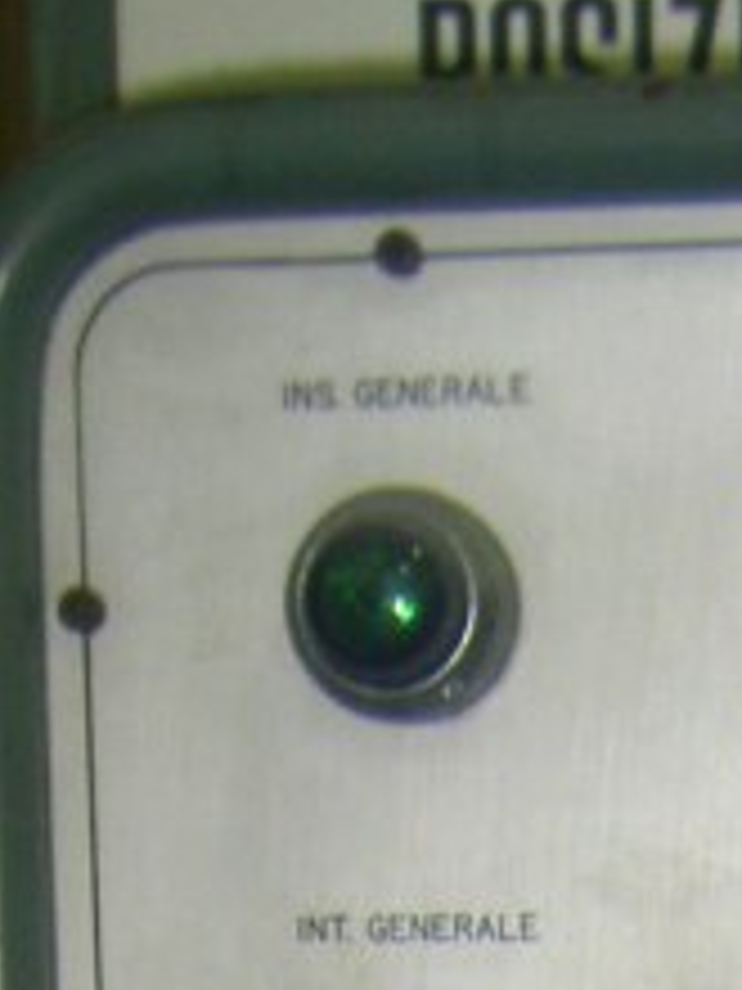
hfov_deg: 9.2
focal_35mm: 158
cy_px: 2115
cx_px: 1003
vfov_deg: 11.1
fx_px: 4516
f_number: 2.8
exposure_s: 1/60
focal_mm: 5.6
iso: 100
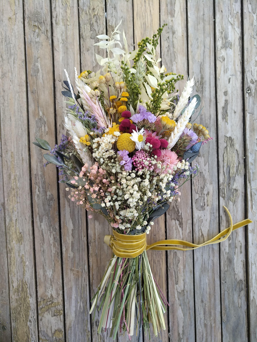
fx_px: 218
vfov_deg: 76.4
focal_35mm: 22
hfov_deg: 61.1
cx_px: 128
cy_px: 171
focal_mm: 3.81
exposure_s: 1/174
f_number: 2.2
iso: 100
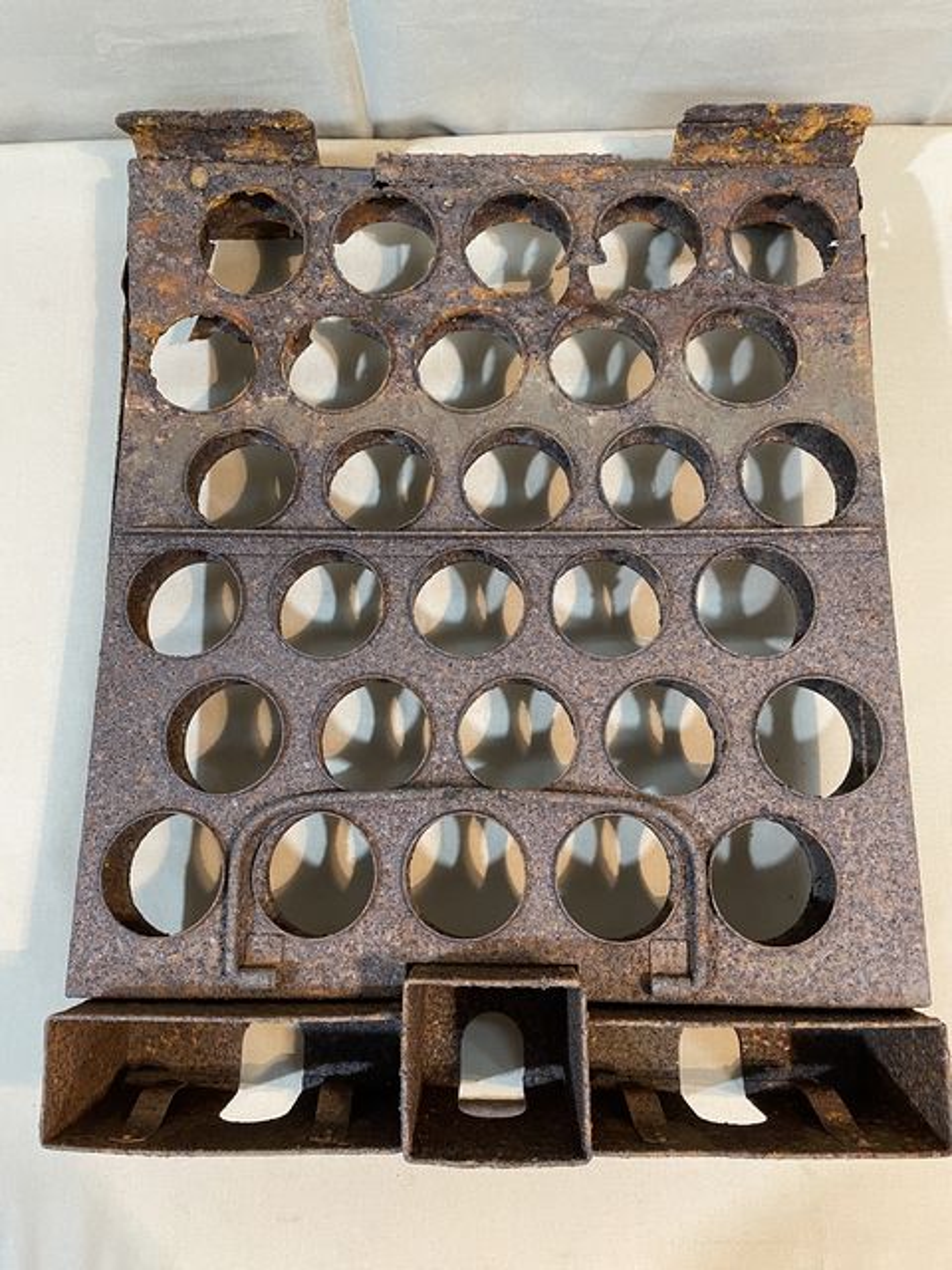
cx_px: 476
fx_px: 953
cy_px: 635
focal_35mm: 26
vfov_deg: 67.3
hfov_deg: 53.1
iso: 160
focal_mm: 4.2
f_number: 1.6
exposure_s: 1/60
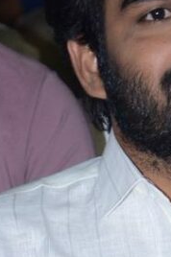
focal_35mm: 516
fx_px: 3686
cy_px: 330
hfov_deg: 2.7
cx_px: 181
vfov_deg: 4.0
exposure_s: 1/125
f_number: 6.3
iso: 500
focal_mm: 90
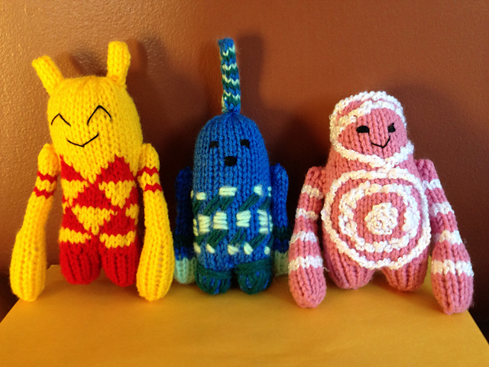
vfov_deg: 42.9
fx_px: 466
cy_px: 184
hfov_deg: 55.4
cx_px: 244
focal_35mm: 33
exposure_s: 1/20
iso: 125
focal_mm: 4.12
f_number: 2.4
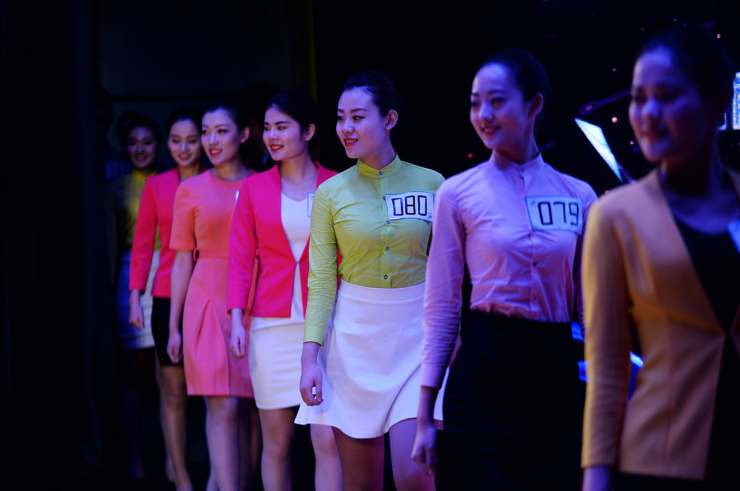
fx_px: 2874
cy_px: 246
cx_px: 370
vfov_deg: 9.8
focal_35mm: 140
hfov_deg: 14.7
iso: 1000
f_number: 2.8
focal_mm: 140
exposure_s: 1/320
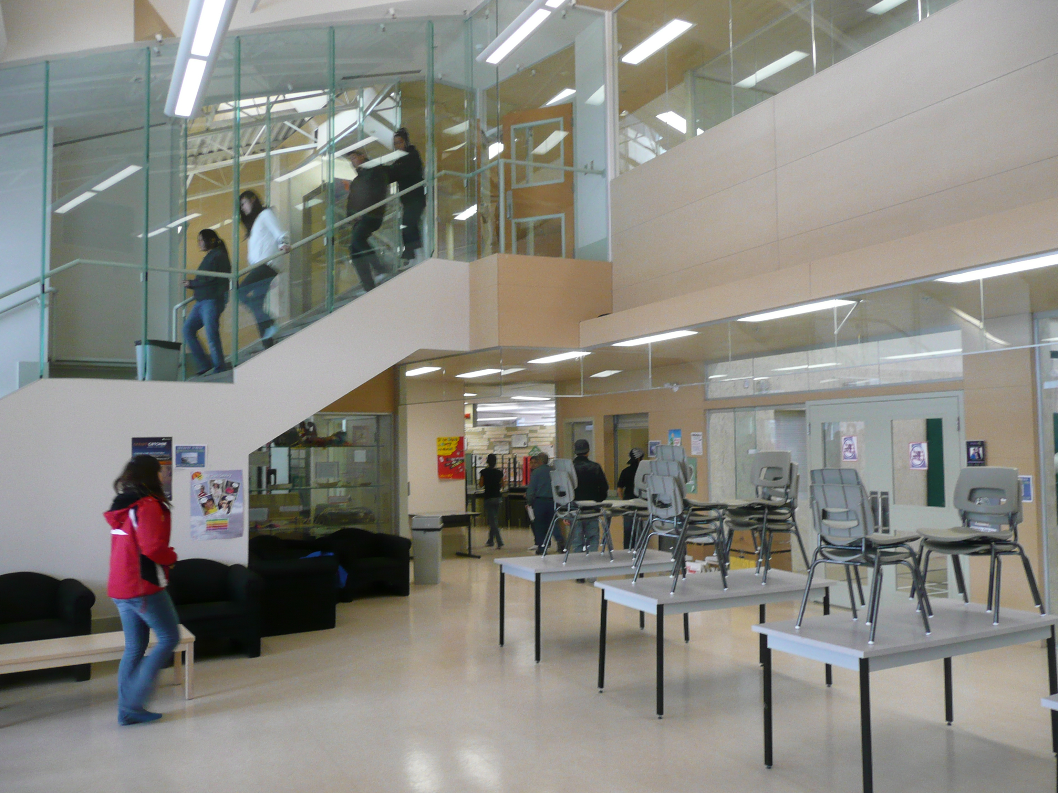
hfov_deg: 63.4
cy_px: 396
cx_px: 529
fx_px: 856
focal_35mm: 28
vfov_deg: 49.7
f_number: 3.3
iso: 200
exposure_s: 1/30
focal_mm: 4.6
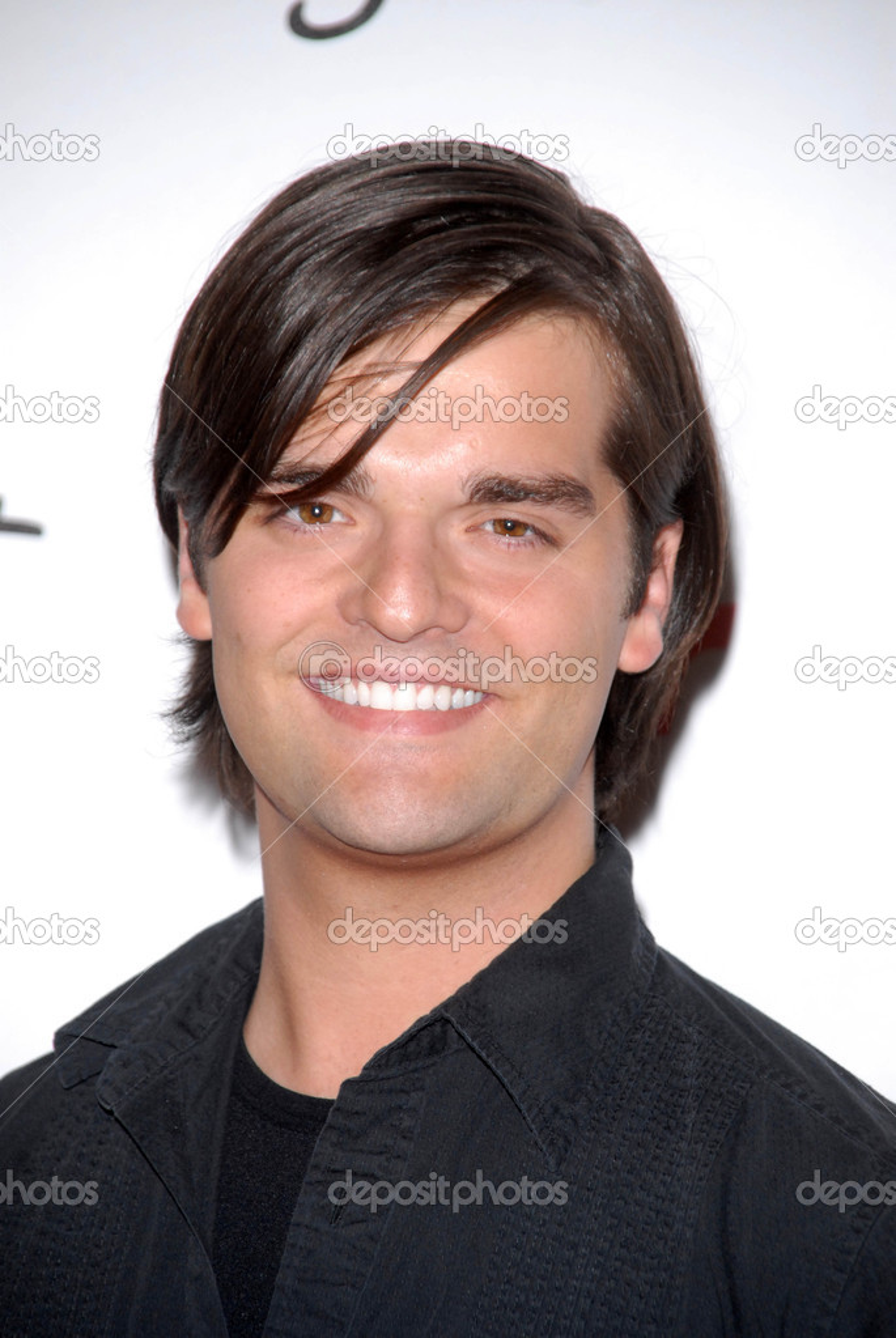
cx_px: 448
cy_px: 669
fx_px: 8653
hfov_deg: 5.9
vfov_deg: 8.8
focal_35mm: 232
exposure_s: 1/200
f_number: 6.3
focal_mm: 155
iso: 400
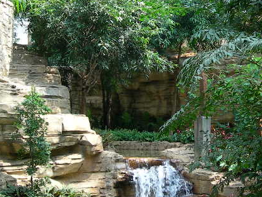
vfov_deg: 15.7
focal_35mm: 94
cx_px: 169
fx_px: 711
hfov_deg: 20.8
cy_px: 69
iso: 50
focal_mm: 7.8
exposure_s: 1/68.8
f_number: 2.8
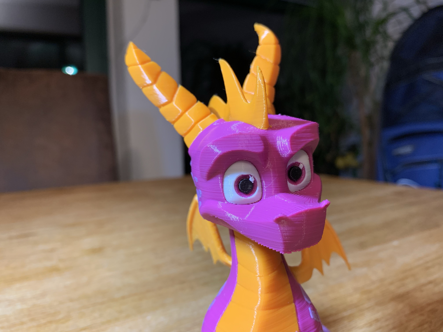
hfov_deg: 67.3
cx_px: 222
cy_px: 166
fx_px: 333
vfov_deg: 53.1
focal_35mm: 26
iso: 160
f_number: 1.8
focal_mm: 4.25
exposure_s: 1/50
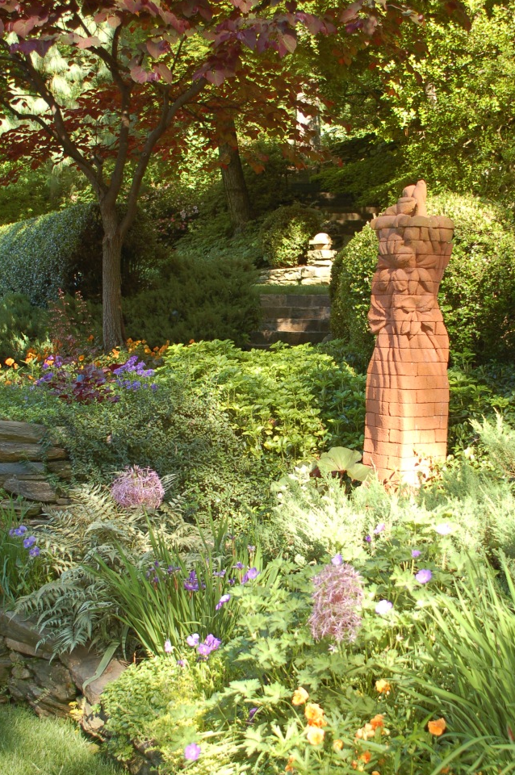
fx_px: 968
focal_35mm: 45
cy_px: 397
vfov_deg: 43.6
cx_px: 294
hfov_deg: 29.8
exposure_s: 1/80
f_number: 2.8
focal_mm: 24
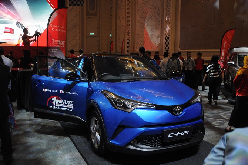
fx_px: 227
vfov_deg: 39.9
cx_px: 124
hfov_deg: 57.3
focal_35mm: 33
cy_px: 82
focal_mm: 22
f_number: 5.6
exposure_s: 1/50
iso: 1600
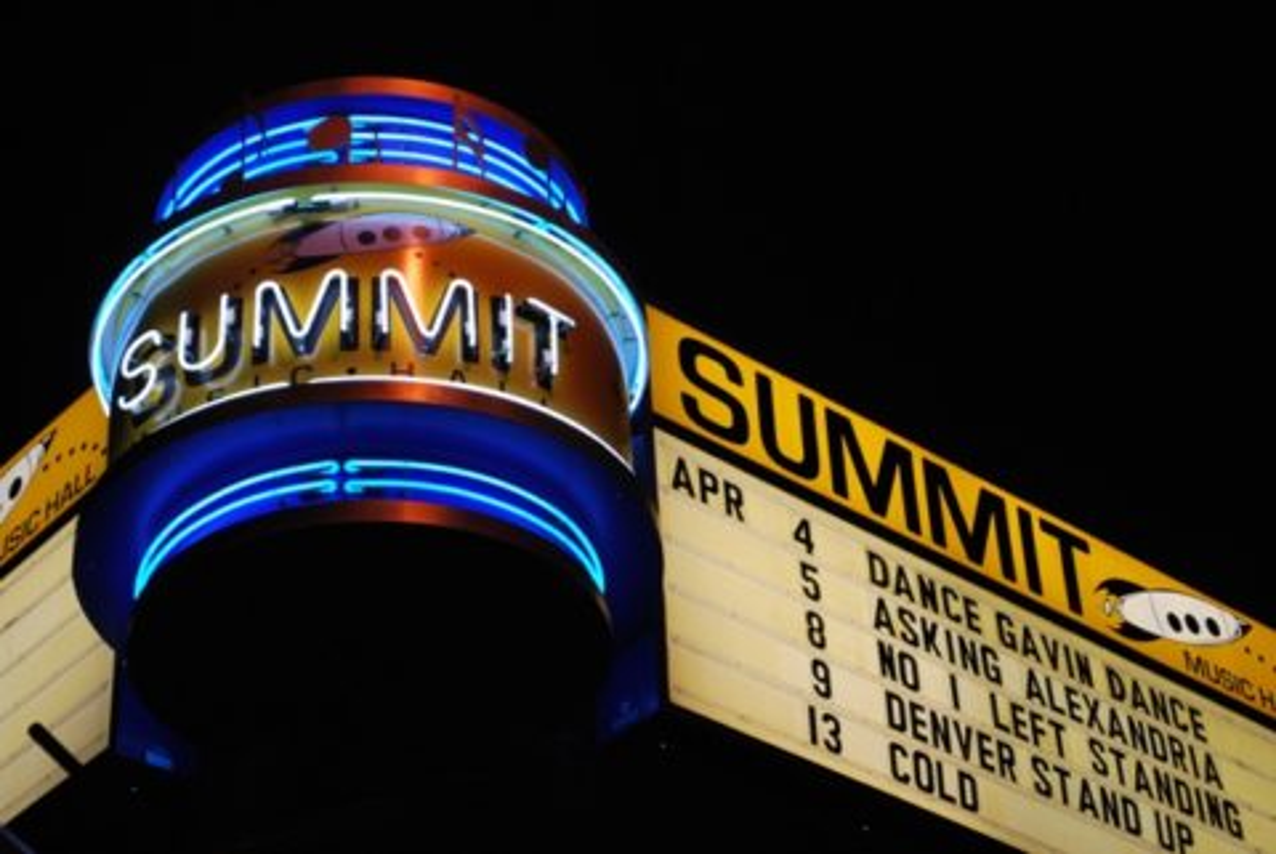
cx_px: 638
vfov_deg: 16.6
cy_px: 427
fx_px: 2927
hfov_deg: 24.6
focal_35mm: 82
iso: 200
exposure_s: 1/50
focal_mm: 55
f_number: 5.6
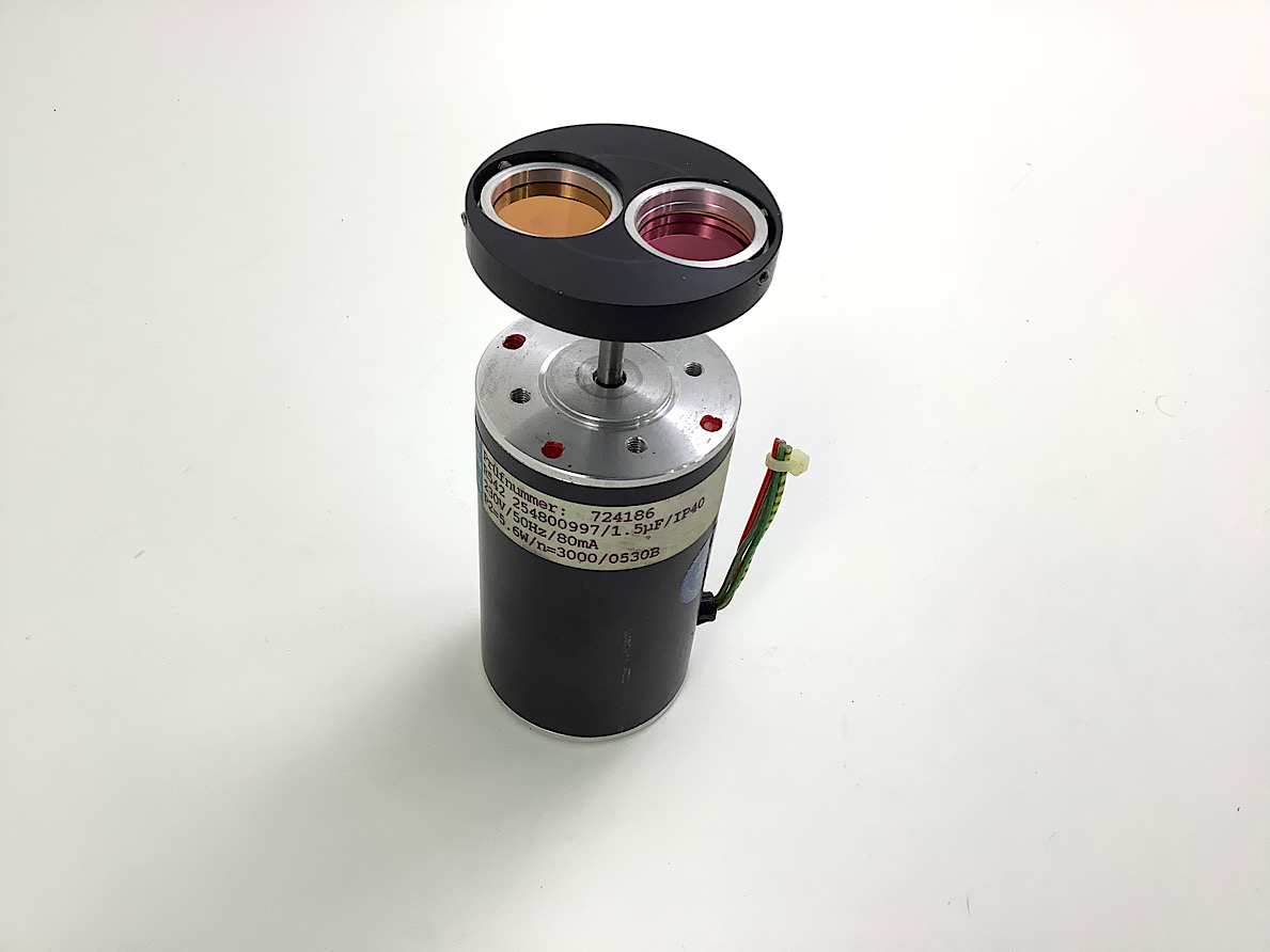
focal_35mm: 31
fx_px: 1137
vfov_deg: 45.4
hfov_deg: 58.3
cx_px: 635
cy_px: 476
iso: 64
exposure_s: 1/100
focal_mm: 3.3
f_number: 2.4
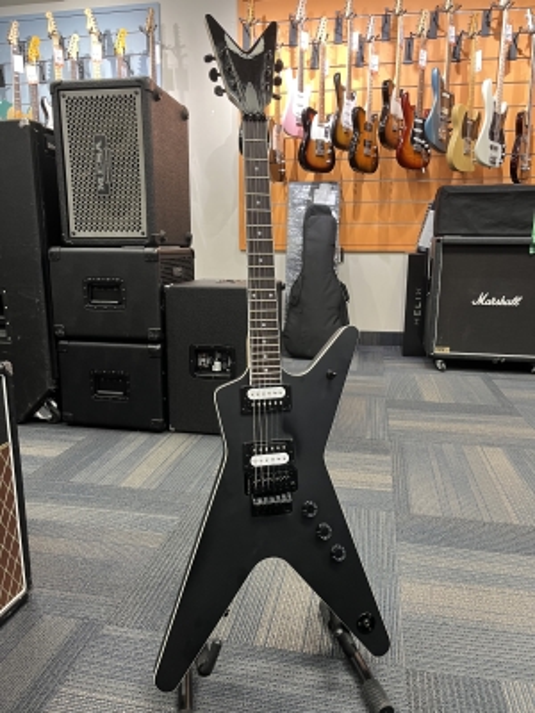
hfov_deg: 53.1
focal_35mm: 26
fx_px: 536
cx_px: 268
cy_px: 356
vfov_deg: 67.3
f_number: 1.6
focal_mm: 5.1
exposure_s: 1/60
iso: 160
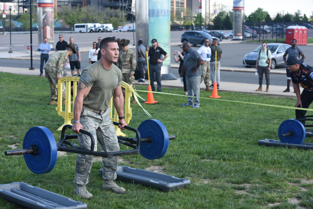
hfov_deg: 28.8
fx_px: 609
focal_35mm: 70
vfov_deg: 19.5
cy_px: 104
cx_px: 156
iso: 200
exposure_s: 1/250
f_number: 7.1
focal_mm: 70
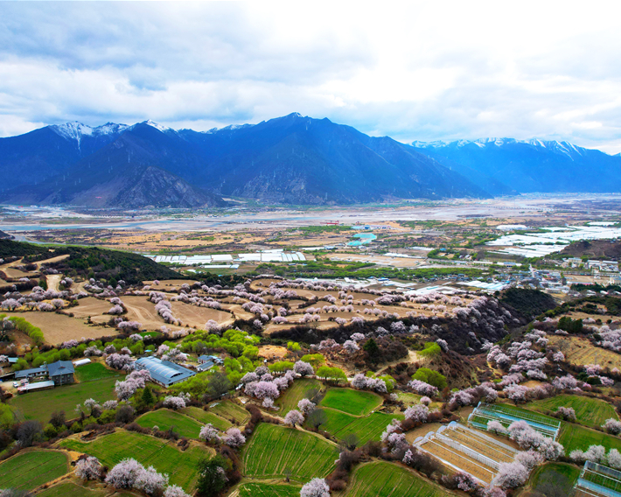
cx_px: 280
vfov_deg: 56.8
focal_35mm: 25
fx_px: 459
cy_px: 250
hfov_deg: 67.9
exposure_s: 1/1250
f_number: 2.8
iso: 120
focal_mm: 8.38
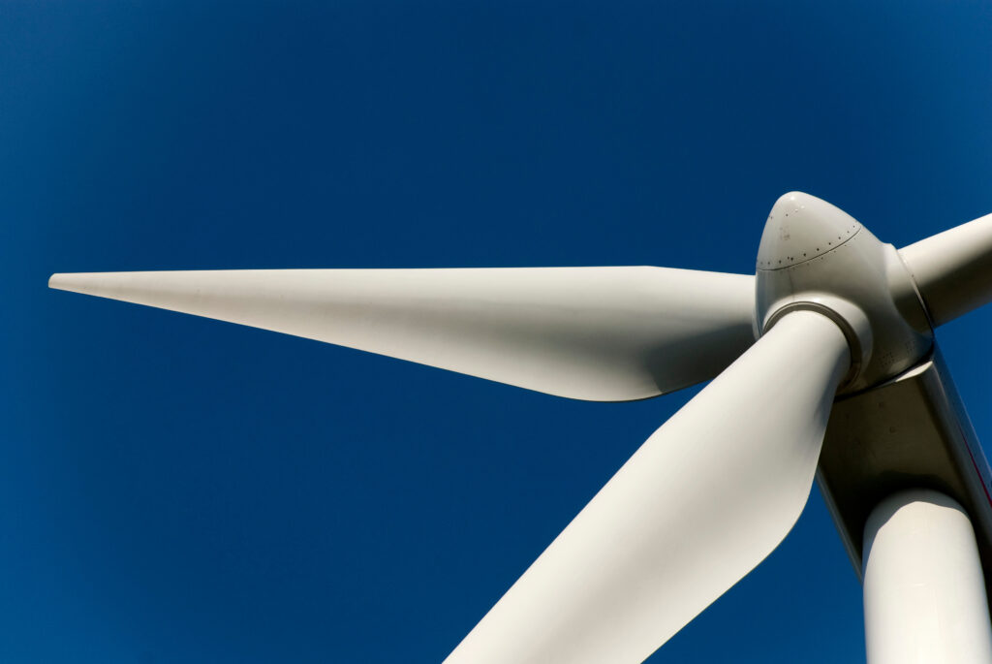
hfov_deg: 15.2
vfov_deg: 10.2
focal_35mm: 135
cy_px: 332
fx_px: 3724
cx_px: 496
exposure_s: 1/640
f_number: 6.3
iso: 200
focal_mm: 90
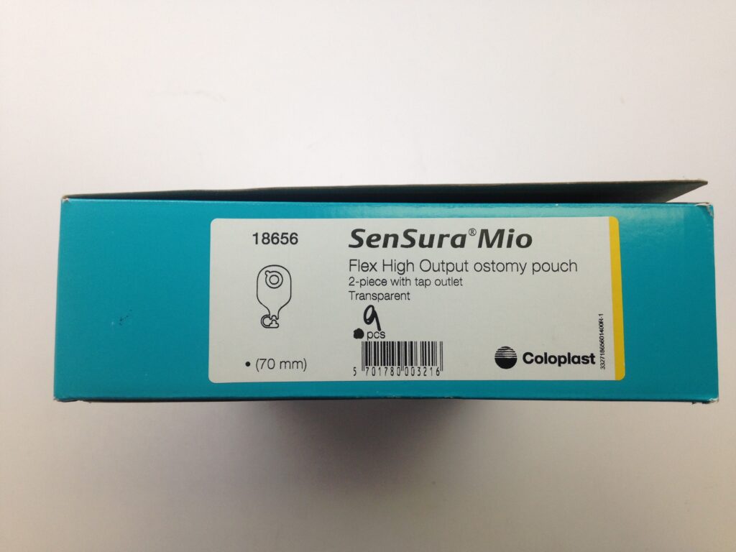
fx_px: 702
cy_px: 276
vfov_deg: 42.9
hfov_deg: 55.4
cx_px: 368
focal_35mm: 33
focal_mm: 4.12
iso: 64
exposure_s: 1/60
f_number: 2.4
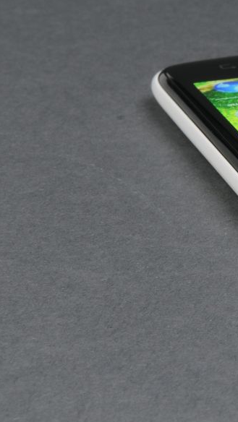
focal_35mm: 165
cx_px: 461
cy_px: 196
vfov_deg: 13.0
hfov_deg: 7.1
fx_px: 1849
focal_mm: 48
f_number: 20
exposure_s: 1.3
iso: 200
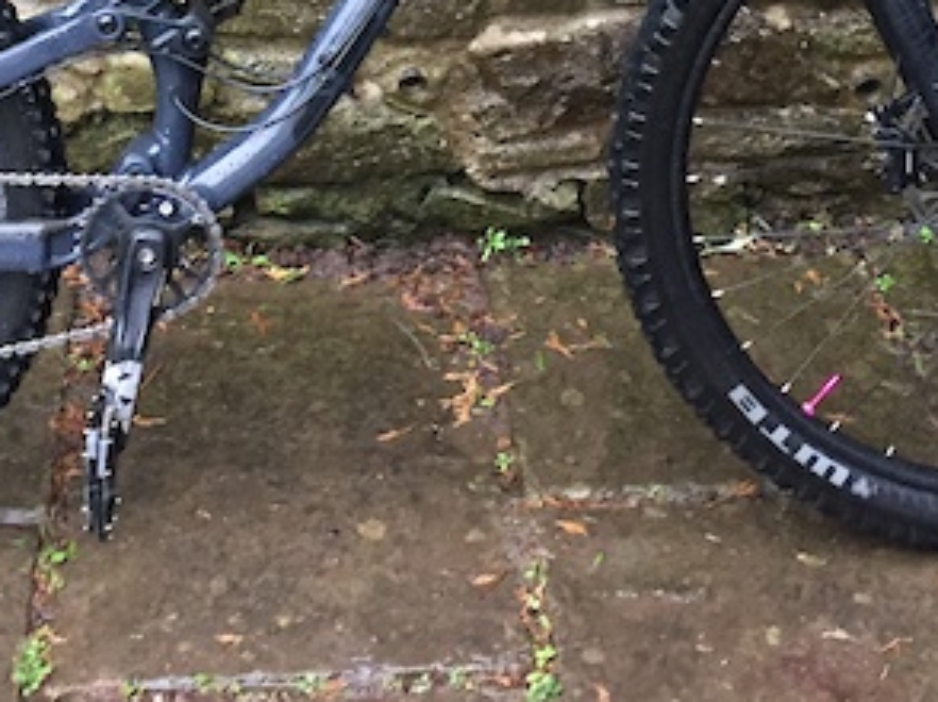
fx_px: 2139
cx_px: 309
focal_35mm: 79
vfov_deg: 17.7
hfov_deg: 24.6
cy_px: -150
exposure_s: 1/33
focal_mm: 4.15
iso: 200
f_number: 2.2
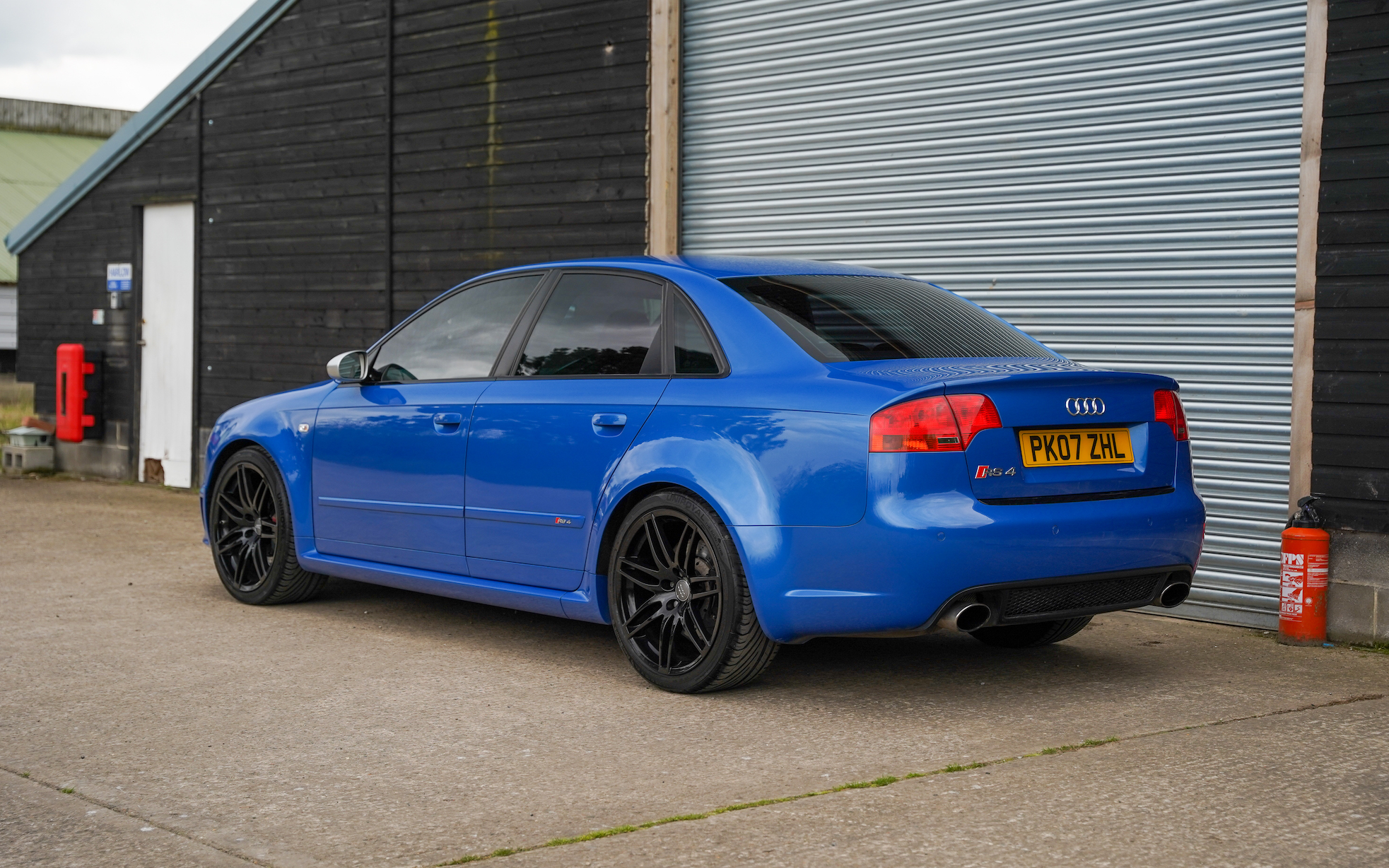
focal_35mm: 56
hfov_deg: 36.1
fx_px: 2132
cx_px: 699
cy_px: 422
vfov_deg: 23.0
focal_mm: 54.3
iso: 320
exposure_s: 1/320
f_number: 4
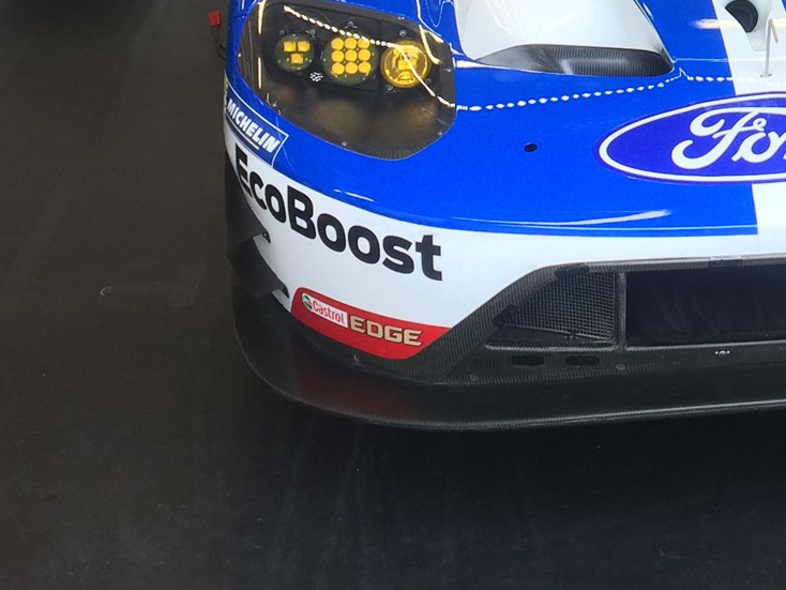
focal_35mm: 79
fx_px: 1794
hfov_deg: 23.3
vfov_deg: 17.5
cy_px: -178
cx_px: 843
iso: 64
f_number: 2.2
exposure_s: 1/100
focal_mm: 4.15
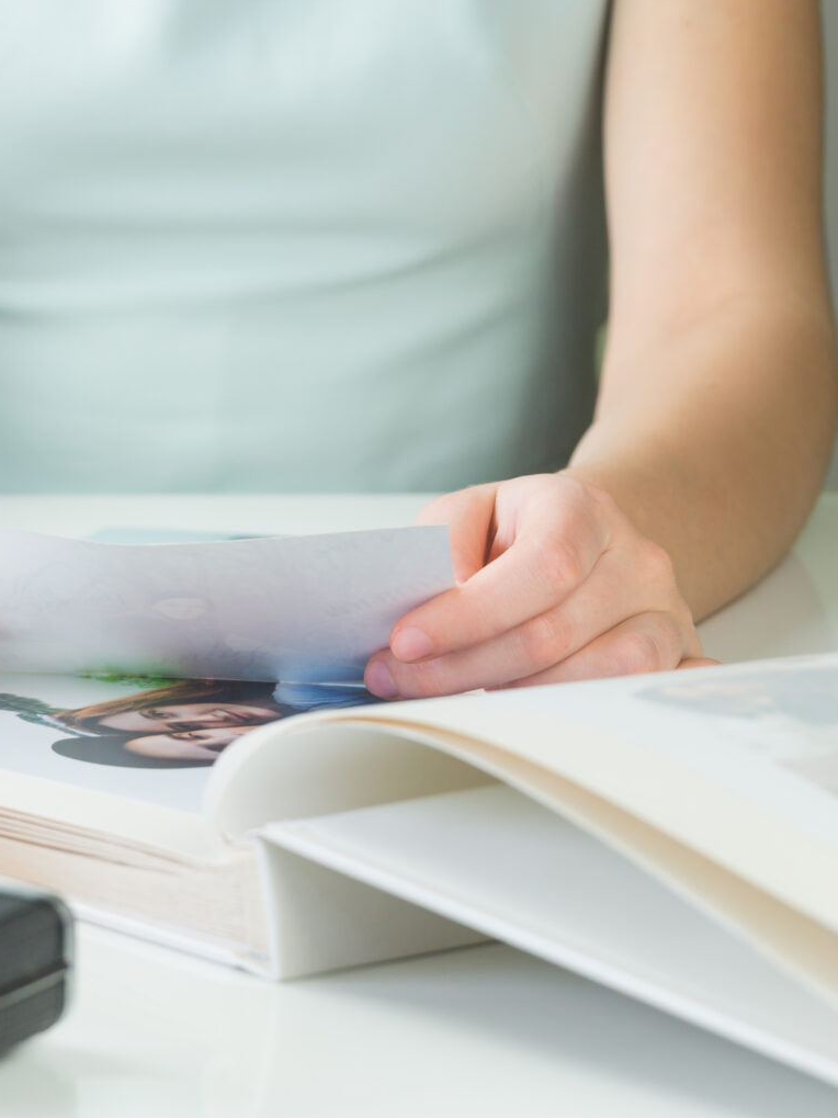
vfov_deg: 10.7
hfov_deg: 8.0
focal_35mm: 185
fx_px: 5964
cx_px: 179
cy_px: 559
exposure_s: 1/30
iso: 200
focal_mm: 85
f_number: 6.3
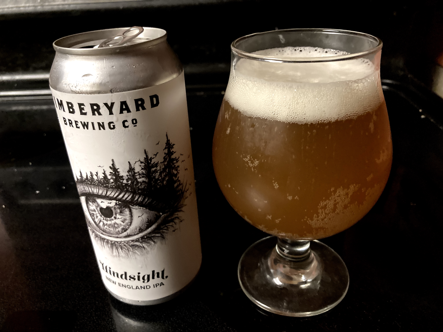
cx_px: 222
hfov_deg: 63.4
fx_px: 358
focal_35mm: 28
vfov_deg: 49.7
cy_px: 166
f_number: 1.8
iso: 640
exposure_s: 1/28
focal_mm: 3.99
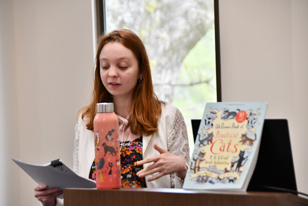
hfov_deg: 10.2
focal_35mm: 202
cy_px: 103
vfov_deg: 6.8
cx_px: 154
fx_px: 1728
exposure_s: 1/400
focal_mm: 135
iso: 4500
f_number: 5.6
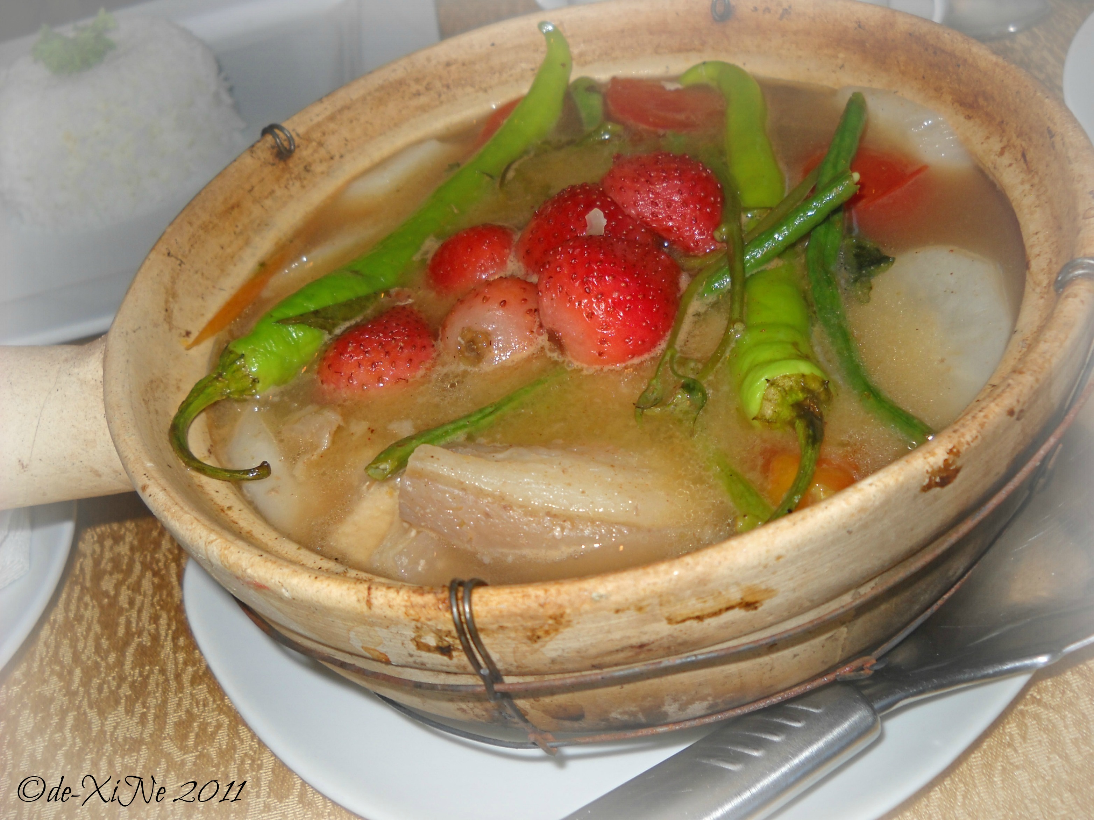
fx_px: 1296
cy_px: 410
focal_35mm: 41
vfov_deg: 35.1
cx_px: 547
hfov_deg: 45.8
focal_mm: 6.72
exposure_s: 1/30
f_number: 5.5
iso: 64
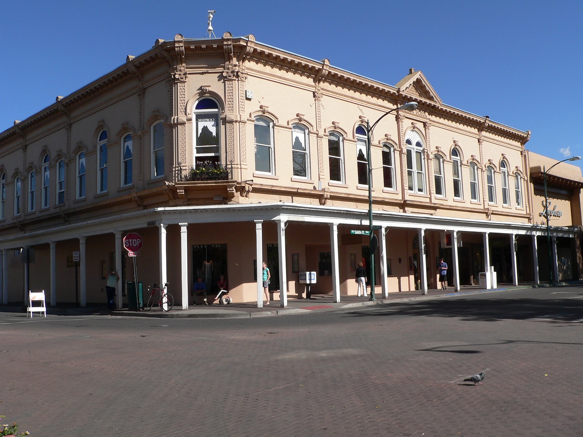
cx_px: 292
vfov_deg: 39.7
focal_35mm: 36
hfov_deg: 51.4
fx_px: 606
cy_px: 218
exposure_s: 1/500
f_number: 5.2
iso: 80
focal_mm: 6
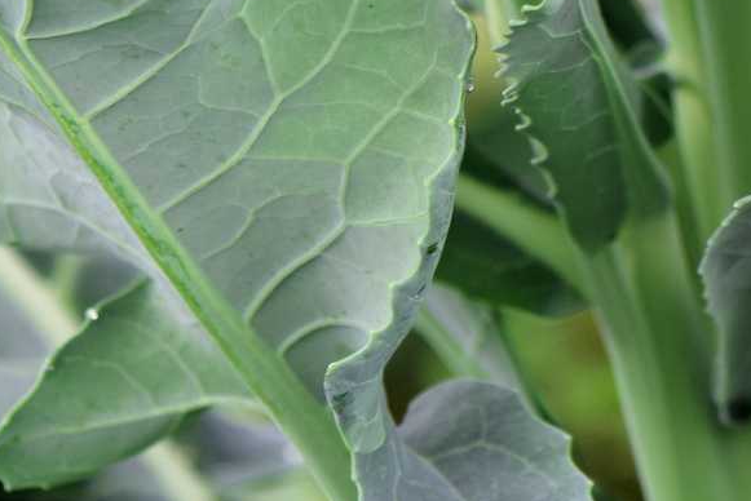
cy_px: -255
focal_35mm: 555
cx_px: 841
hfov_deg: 3.7
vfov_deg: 2.5
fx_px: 11578
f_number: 7.1
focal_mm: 105
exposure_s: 1/60
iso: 200
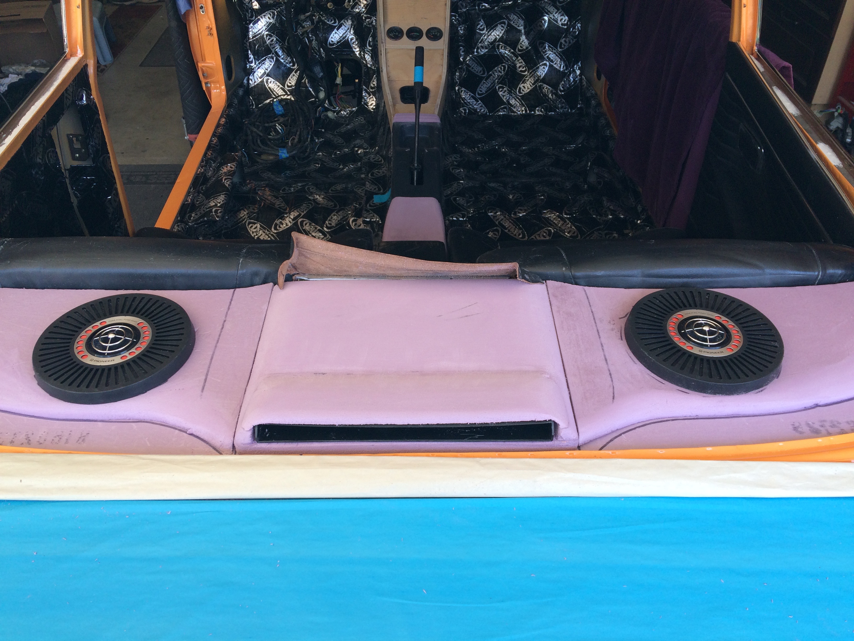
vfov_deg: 48.2
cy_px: 320
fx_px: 715
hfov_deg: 61.7
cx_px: 427
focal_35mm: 29
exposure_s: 1/120
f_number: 2.2
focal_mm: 4.15
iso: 50
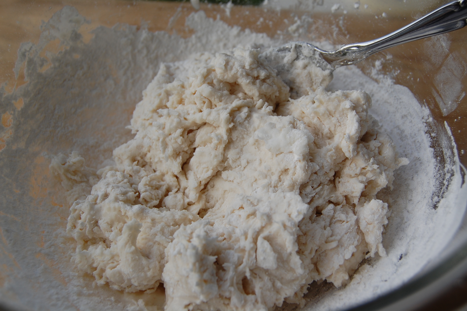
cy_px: 156
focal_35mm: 48
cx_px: 234
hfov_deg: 41.1
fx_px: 622
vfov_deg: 28.0
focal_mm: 32
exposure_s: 1/200
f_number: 8
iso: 200
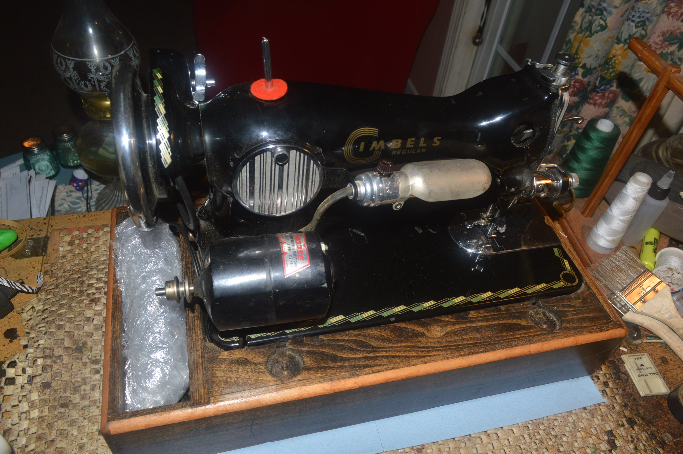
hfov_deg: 67.4
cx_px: 342
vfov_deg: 47.8
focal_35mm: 27
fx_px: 512
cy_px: 227
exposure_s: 1/60
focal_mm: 18
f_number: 8
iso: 100
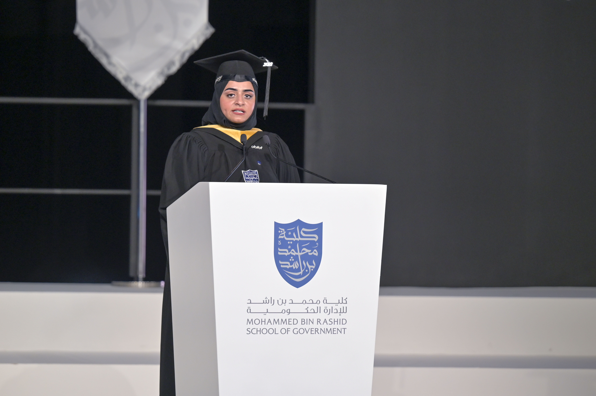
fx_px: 2233
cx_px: 298
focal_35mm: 135
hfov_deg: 15.2
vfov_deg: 10.1
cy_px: 198
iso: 1000
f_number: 2.8
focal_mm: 135
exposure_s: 1/200
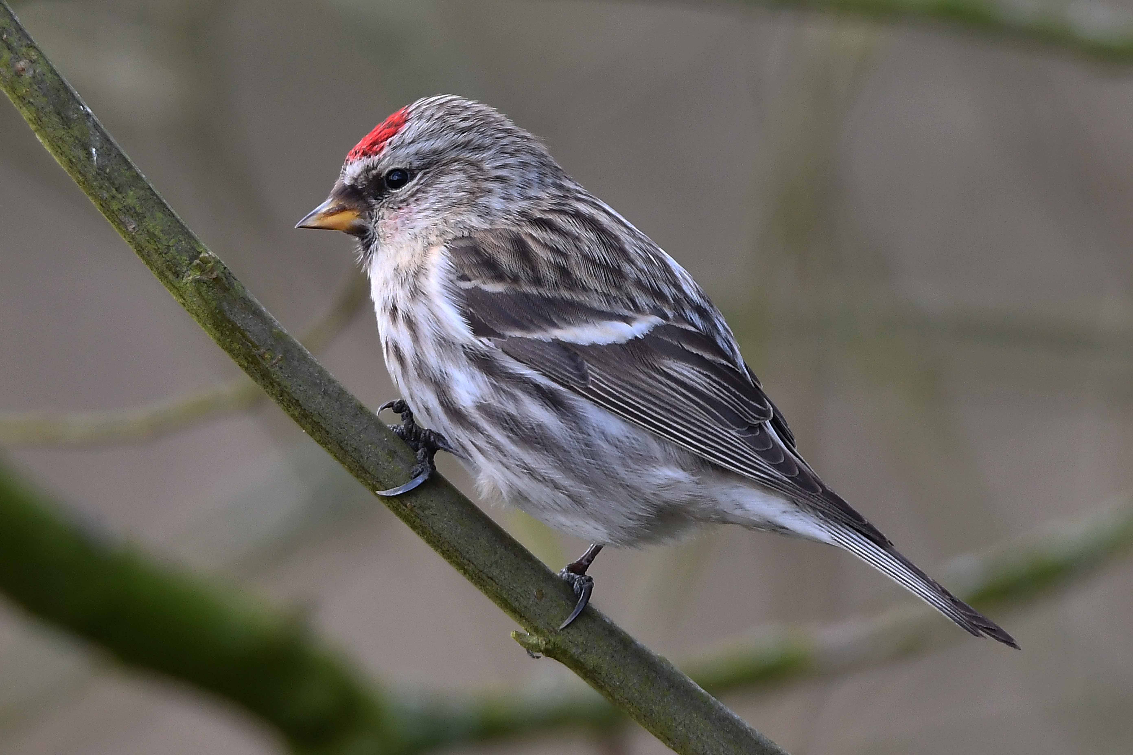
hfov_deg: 2.3
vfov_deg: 1.5
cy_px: 378
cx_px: 566
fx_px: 28323
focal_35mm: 900
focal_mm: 600
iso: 640
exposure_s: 1/125
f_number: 7.1
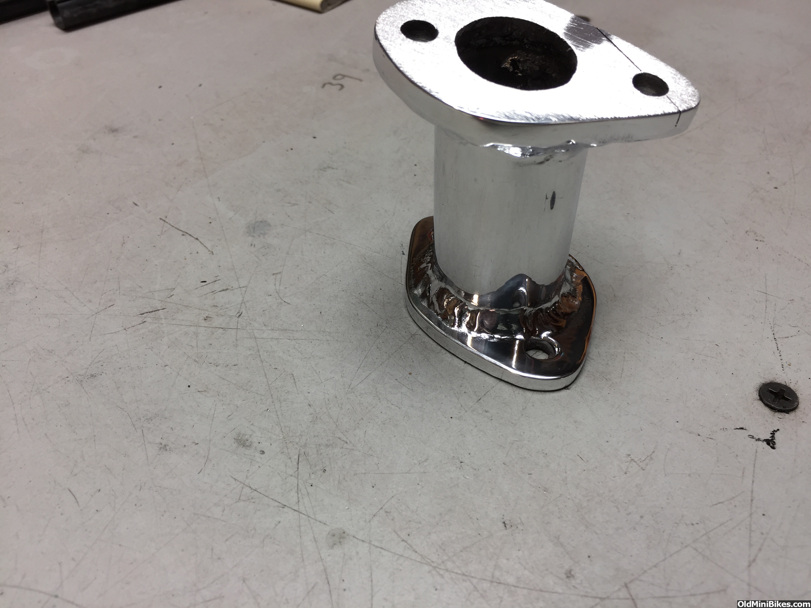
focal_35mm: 29
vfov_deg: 48.2
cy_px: 304
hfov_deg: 61.7
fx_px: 679
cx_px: 406
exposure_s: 1/40
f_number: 2.2
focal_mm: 4.15
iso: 32
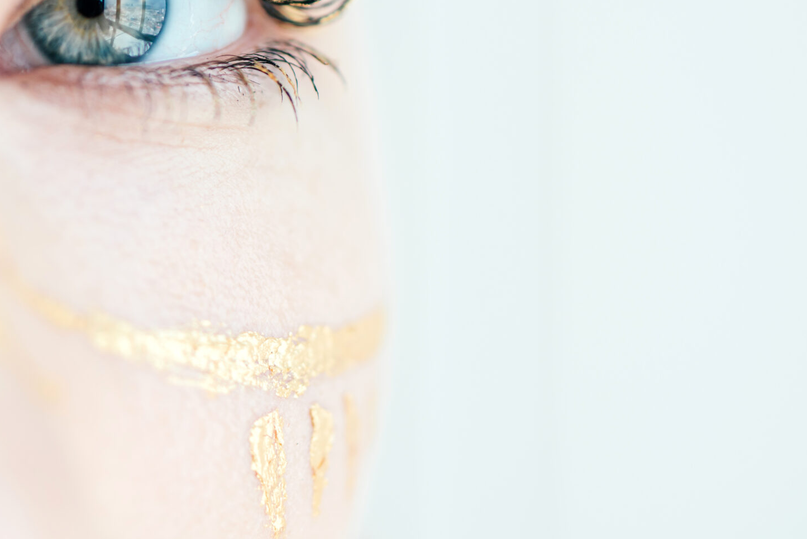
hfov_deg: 11.0
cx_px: 297
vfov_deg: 7.4
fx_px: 4171
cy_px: 150
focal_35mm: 186
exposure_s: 1/200
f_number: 3.2
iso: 400
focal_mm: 105
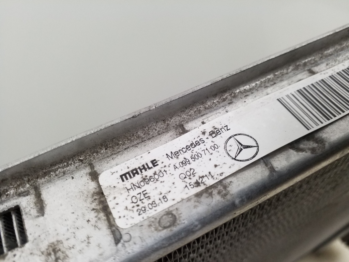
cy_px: 131
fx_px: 272
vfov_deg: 51.4
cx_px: 174
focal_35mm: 27
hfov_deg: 65.3
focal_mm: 3.6
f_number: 1.9
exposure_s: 1/50
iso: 125
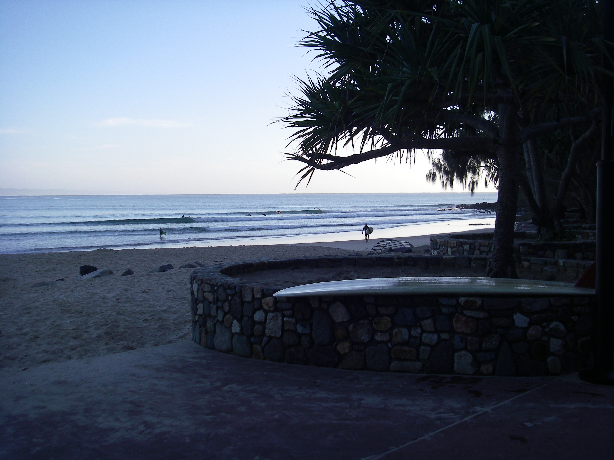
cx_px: 307
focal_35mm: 44
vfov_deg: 32.9
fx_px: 780
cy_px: 230
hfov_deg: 42.9
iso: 64
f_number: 3.4
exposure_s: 1/320
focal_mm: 7.3
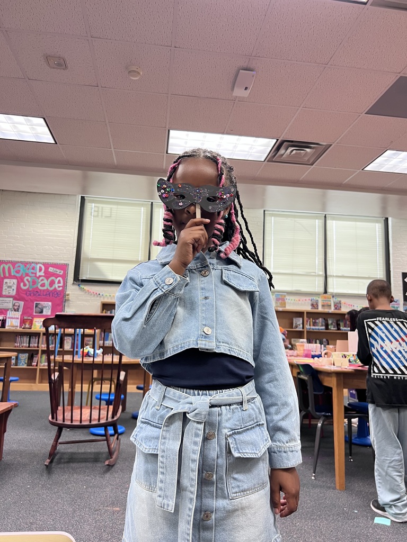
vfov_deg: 67.3
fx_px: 408
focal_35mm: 26
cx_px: 204
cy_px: 271
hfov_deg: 53.1
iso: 80
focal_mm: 5.7
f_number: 1.5
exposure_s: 1/60
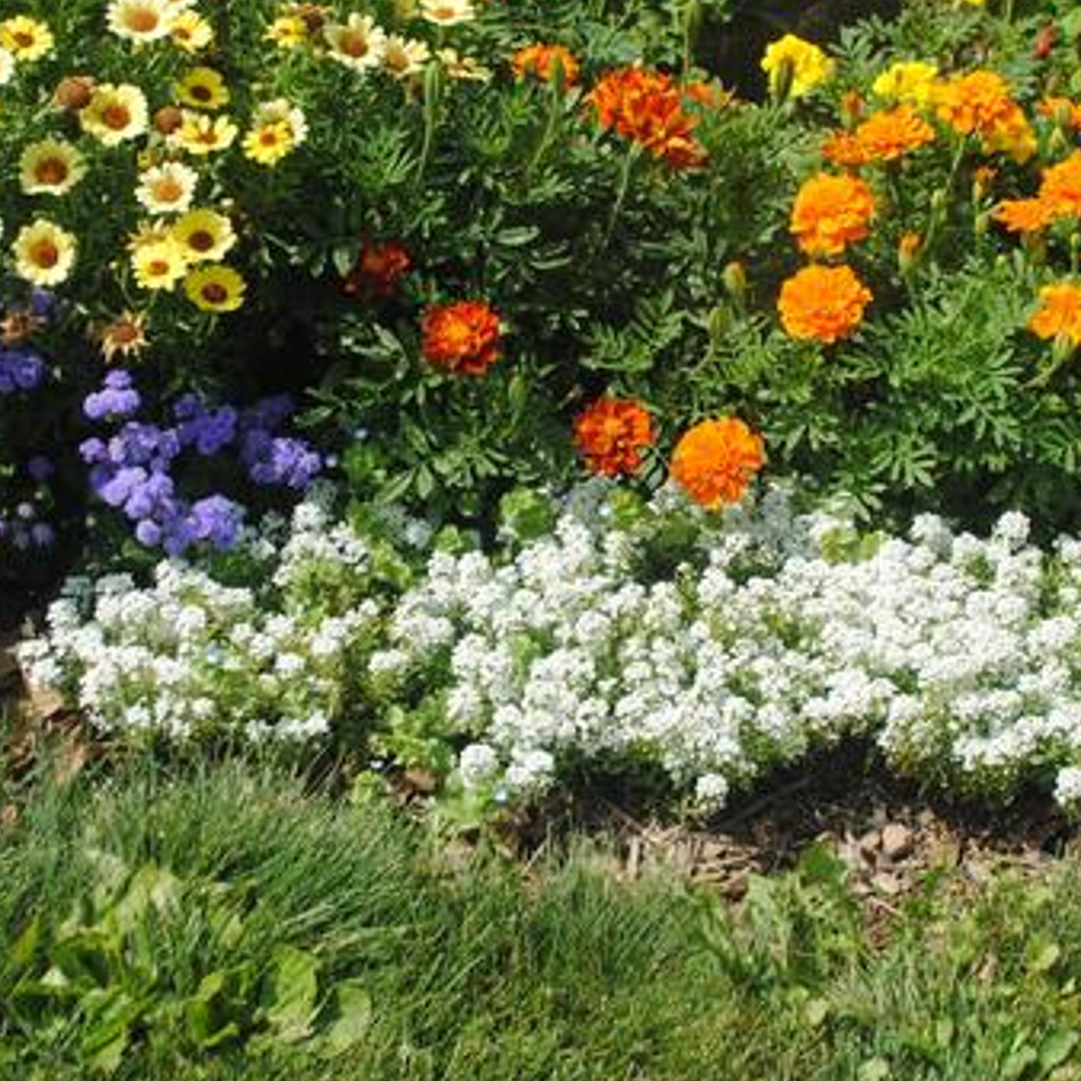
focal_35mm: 83
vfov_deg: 20.7
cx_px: 579
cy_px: 254
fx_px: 2932
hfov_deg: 20.9
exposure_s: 1/250
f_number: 8
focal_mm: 22
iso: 100
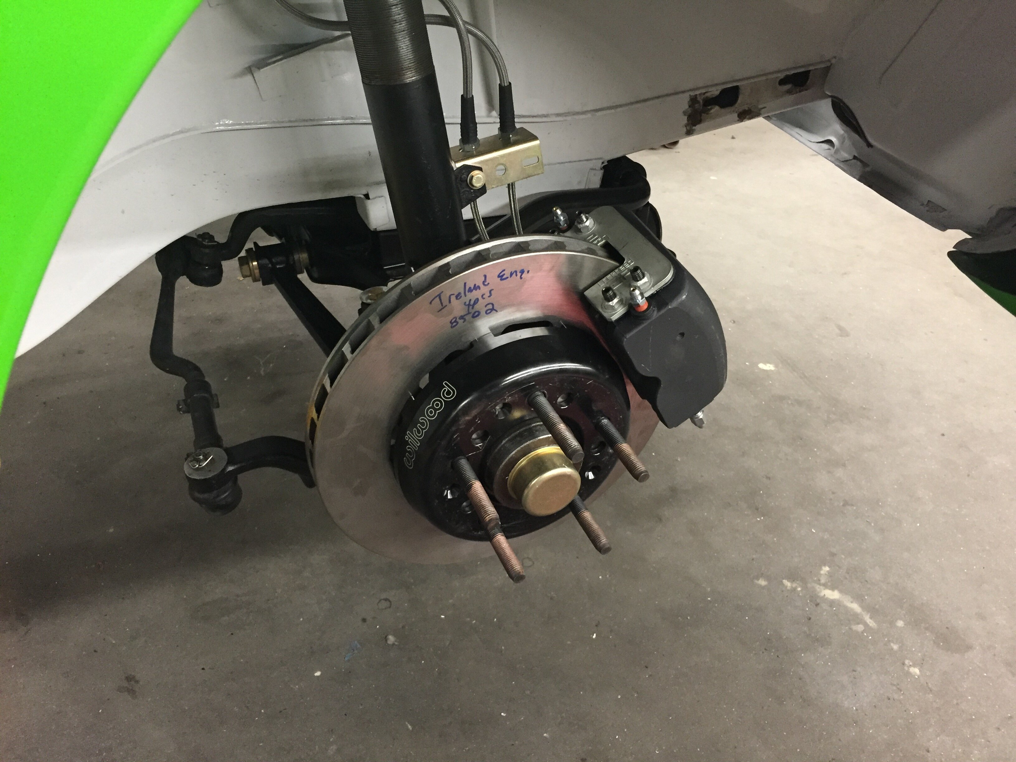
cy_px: 381
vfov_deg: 48.2
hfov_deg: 61.7
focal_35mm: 29
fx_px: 851
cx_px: 508
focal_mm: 4.15
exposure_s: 1/17
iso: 250
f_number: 2.2
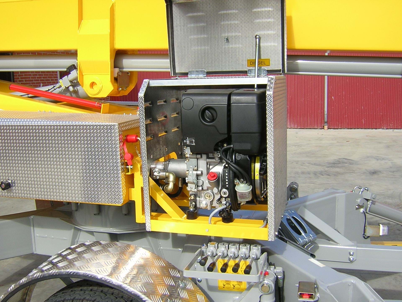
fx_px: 418
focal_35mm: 36
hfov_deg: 51.4
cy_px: 151
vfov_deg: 39.7
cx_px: 201
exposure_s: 1/317
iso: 100
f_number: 5.2
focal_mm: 4.7
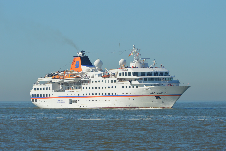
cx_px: 113
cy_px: 76
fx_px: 1835
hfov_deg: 7.0
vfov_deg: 4.7
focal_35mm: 292
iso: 100
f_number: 7.1
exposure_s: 1/800
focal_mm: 195
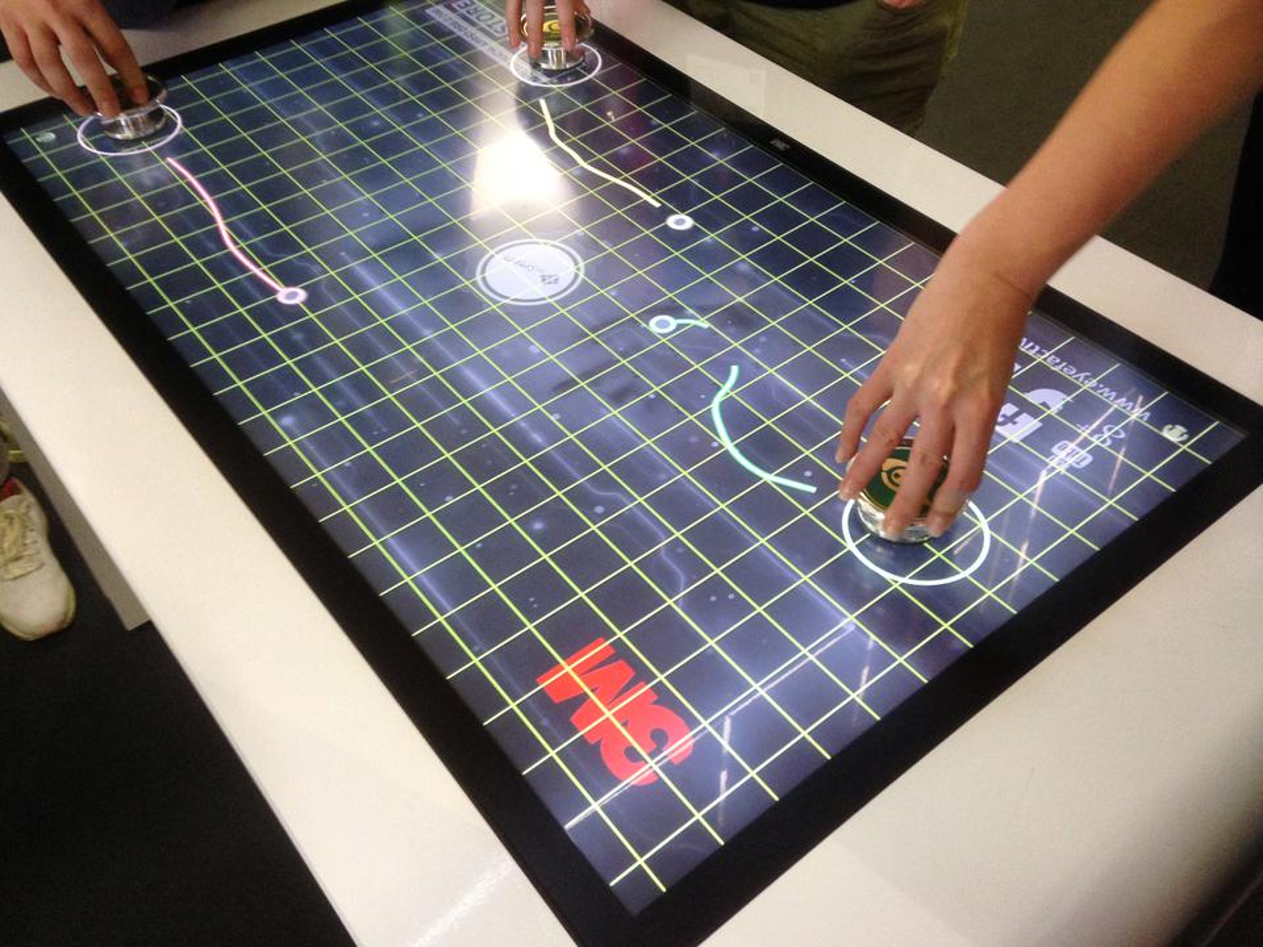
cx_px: 632
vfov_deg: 42.9
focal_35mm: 33
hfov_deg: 55.4
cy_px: 474
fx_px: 1204
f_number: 2.4
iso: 200
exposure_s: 1/20
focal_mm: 4.12
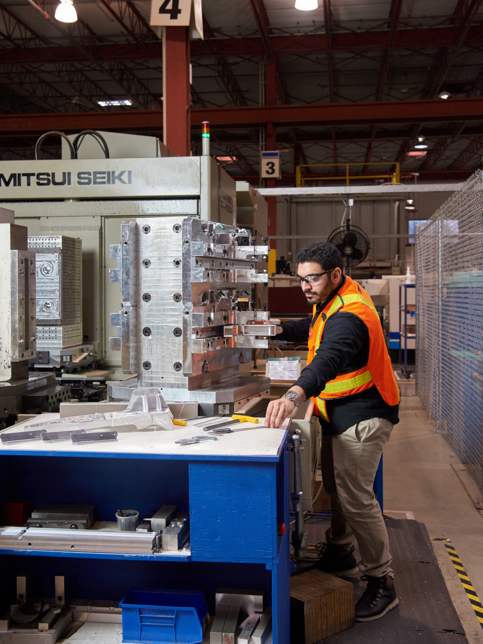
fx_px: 781
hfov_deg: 34.3
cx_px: 237
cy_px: 302
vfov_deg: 44.8
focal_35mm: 42
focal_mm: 38
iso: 800
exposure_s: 1/100
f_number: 5
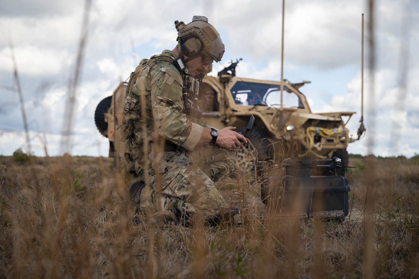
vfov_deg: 23.7
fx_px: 663
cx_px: 210
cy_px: 140
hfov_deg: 35.1
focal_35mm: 57
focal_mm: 57
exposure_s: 1/180
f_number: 4.8
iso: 100
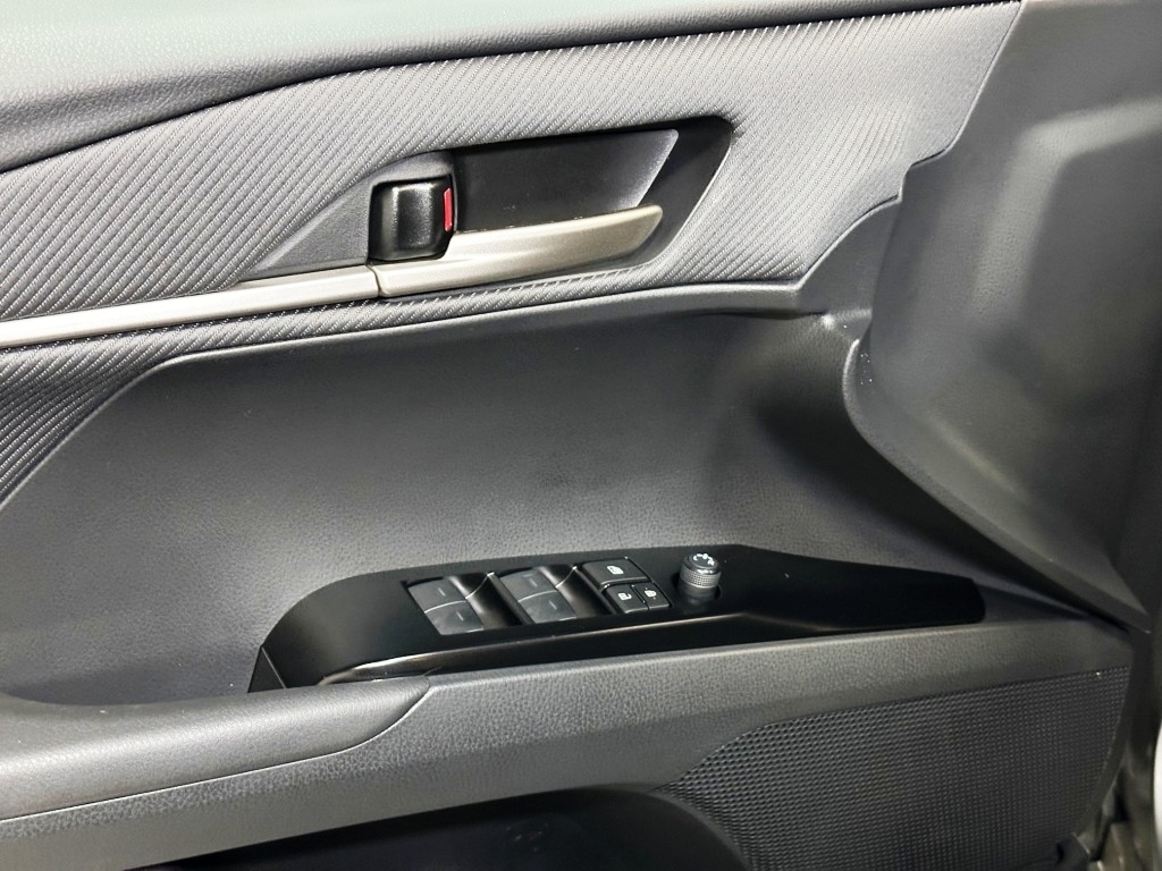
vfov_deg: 30.3
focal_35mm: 48
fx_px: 1611
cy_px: 436
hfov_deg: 39.7
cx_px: 581
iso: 640
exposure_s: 1/30
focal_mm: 6.86
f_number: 1.78
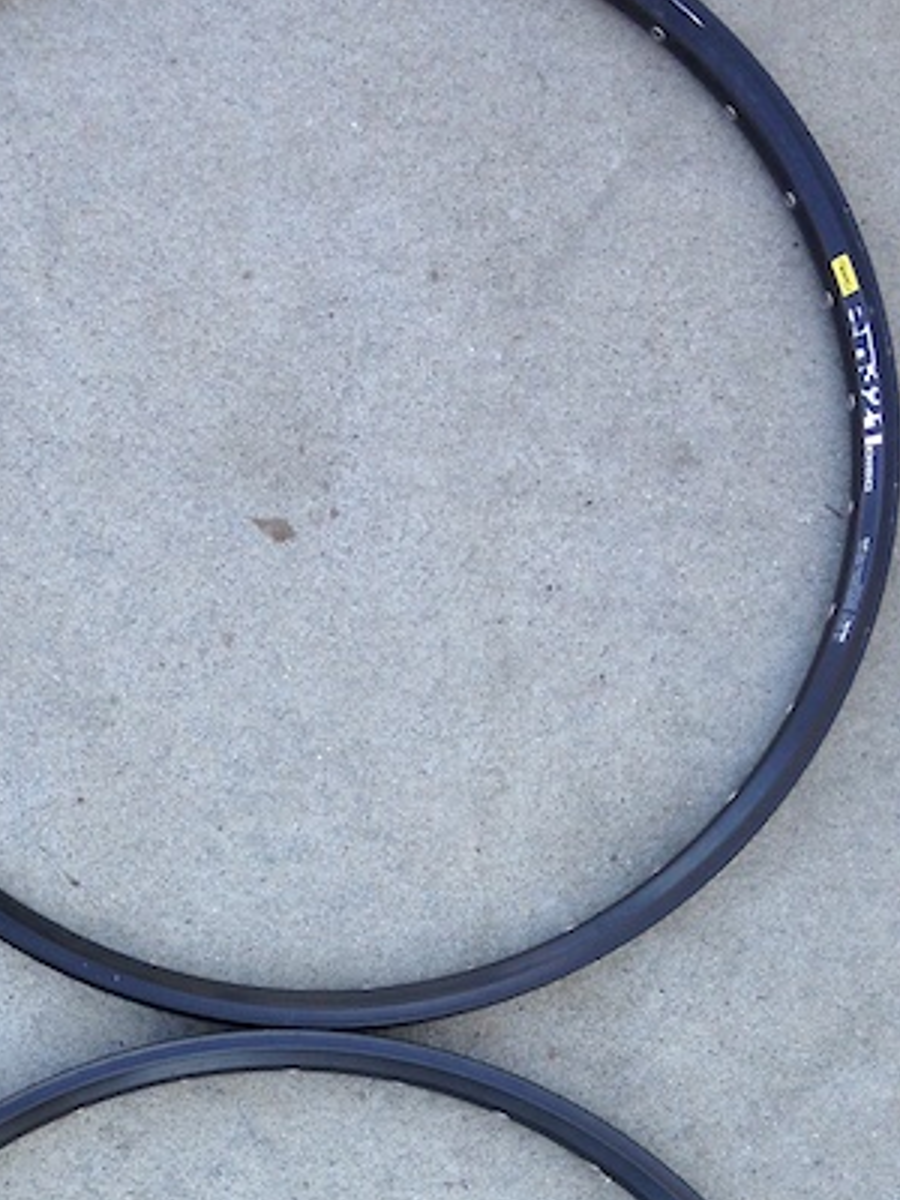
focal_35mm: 66
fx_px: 2288
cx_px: 267
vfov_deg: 28.3
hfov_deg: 22.1
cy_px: 1083
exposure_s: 1/165
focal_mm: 4.12
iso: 50
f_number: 2.4
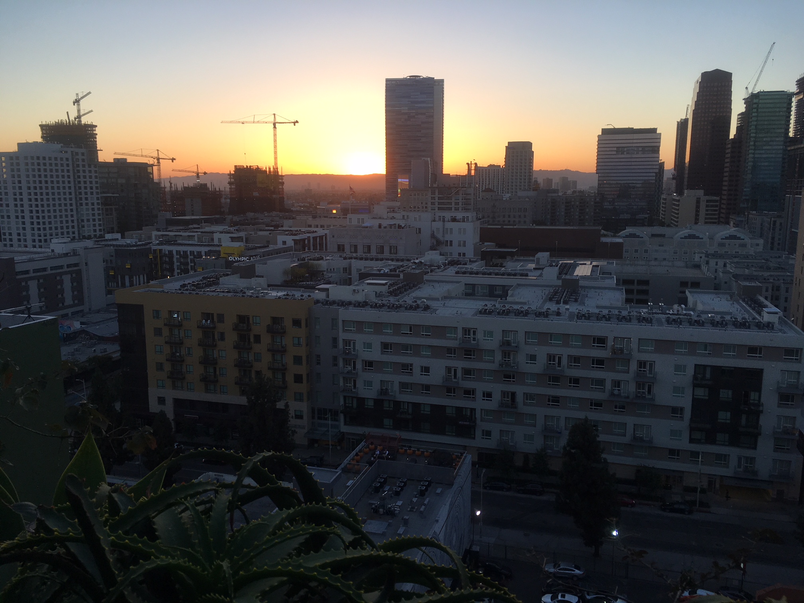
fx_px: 674
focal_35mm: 29
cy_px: 302
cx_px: 402
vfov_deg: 48.2
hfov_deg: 61.7
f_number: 2.2
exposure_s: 1/199
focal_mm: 4.15
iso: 25
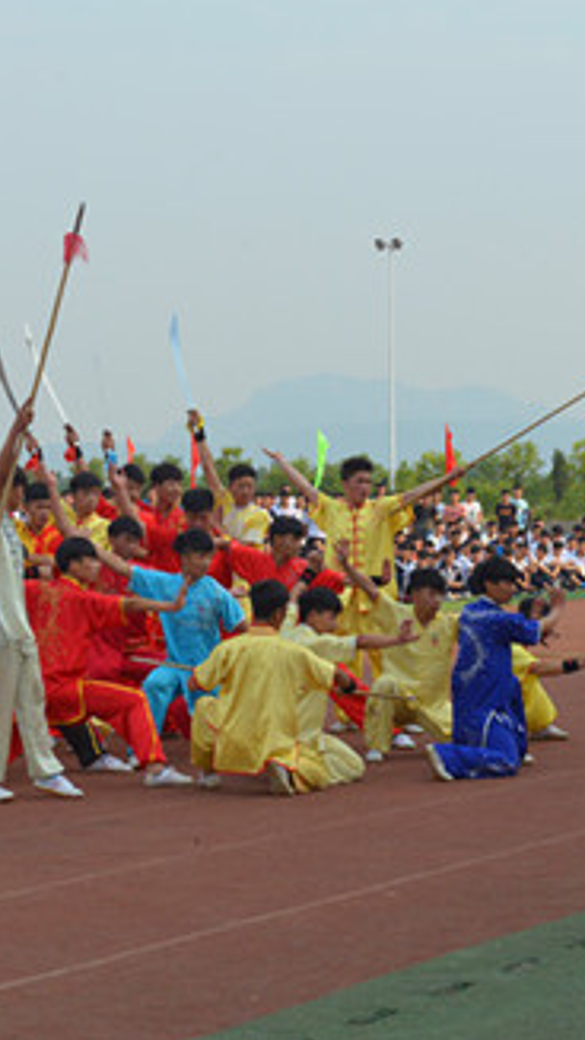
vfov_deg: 19.1
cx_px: 121
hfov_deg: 10.8
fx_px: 3088
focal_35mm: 112
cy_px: 520
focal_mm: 70
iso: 1600
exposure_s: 1/640
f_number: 13
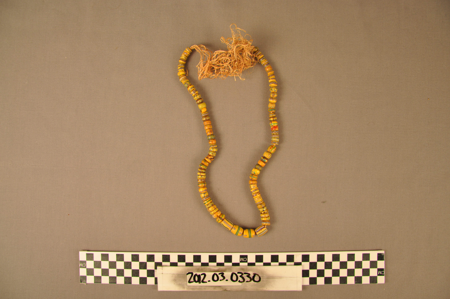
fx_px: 337
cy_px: 150
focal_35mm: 27
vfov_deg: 47.8
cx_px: 225
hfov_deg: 67.4
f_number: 5
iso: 400
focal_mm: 18
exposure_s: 1/100
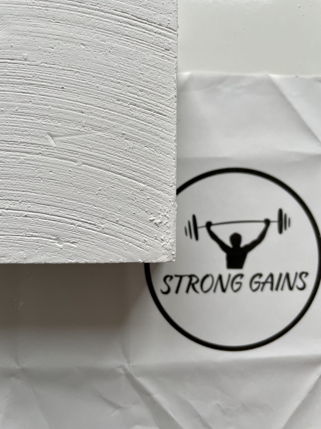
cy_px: 214
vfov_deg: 67.3
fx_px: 321
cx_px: 160
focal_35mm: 26
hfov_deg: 53.1
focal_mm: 4.2
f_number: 1.6
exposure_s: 1/100
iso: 64
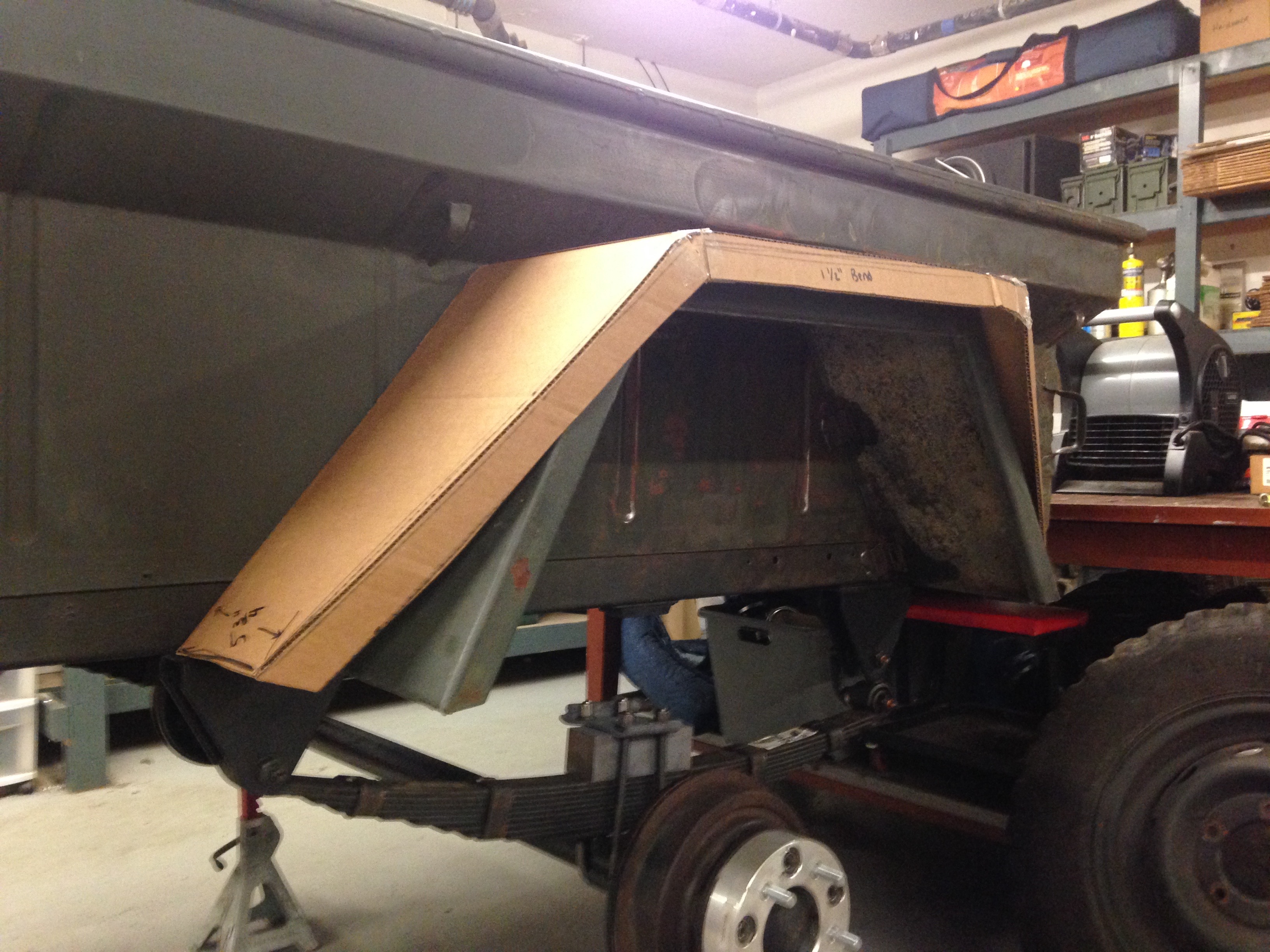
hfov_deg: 55.4
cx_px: 635
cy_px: 476
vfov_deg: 42.9
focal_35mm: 33
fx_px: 1211
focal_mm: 4.12
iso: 320
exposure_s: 1/20
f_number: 2.4
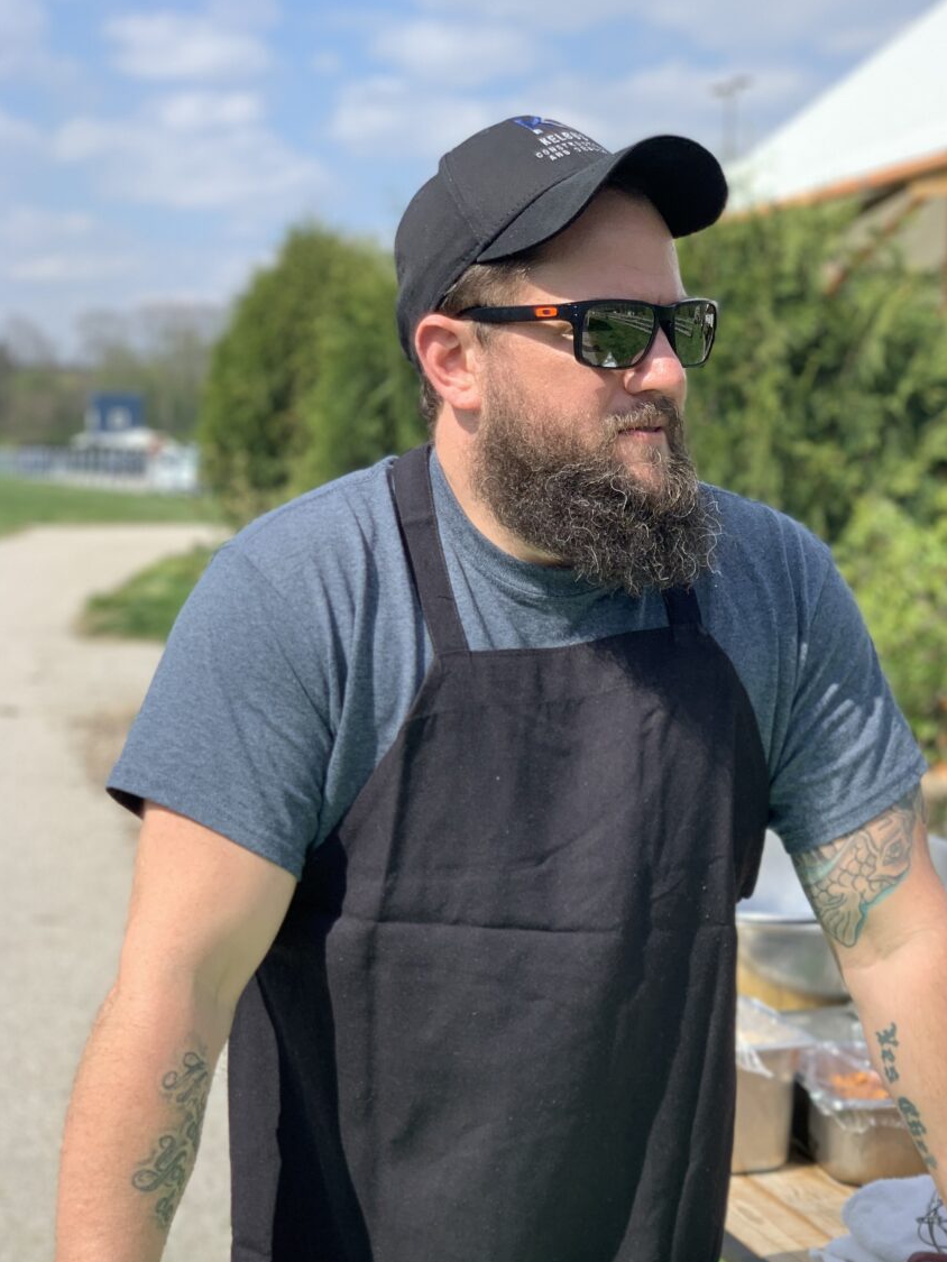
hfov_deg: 20.7
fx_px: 2589
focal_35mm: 71
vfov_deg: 27.2
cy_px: 857
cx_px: 607
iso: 16
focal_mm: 6
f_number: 2.4
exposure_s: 1/888
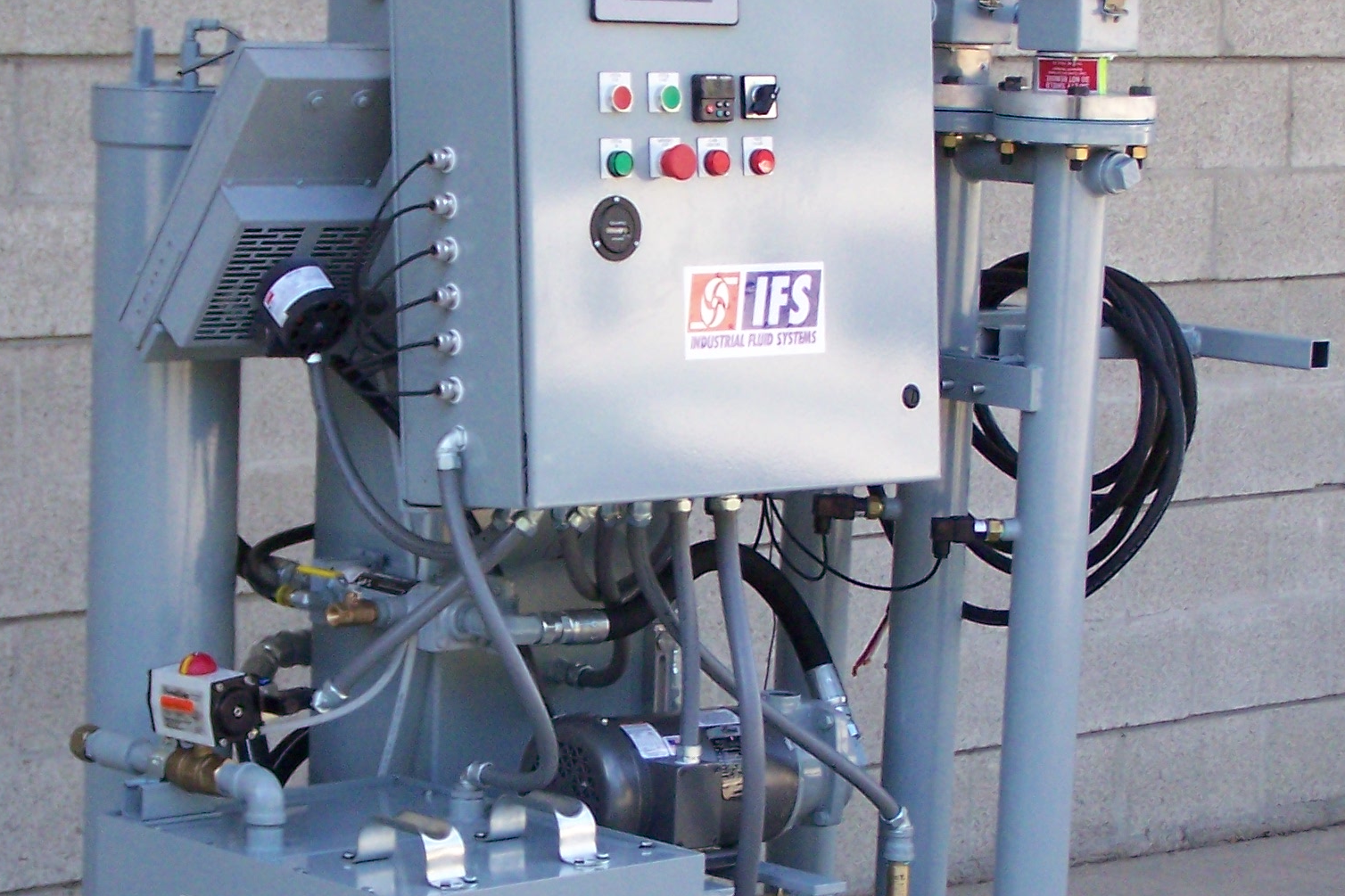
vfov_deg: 11.0
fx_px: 4669
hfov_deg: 16.4
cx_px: 546
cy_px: 555
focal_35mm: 125
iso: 160
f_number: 3.1
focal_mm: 9.8
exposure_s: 1/250
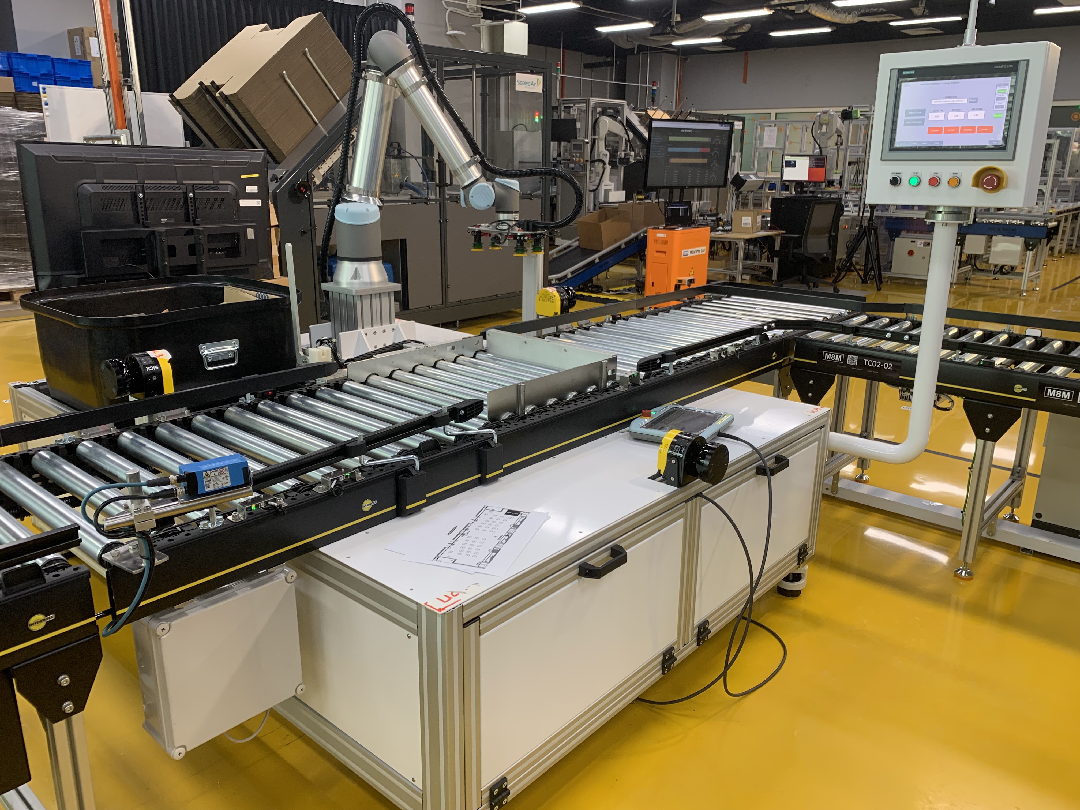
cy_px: 405
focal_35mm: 26
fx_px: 811
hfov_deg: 67.3
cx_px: 540
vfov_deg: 53.1
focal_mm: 4.25
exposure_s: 1/50
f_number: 1.8
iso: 64
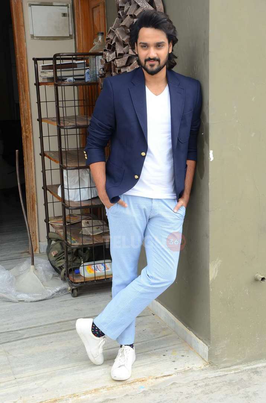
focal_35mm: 52
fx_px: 585
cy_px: 202
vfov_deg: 37.9
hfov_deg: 25.6
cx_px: 133
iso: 400
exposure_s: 1/100
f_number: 9
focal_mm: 35
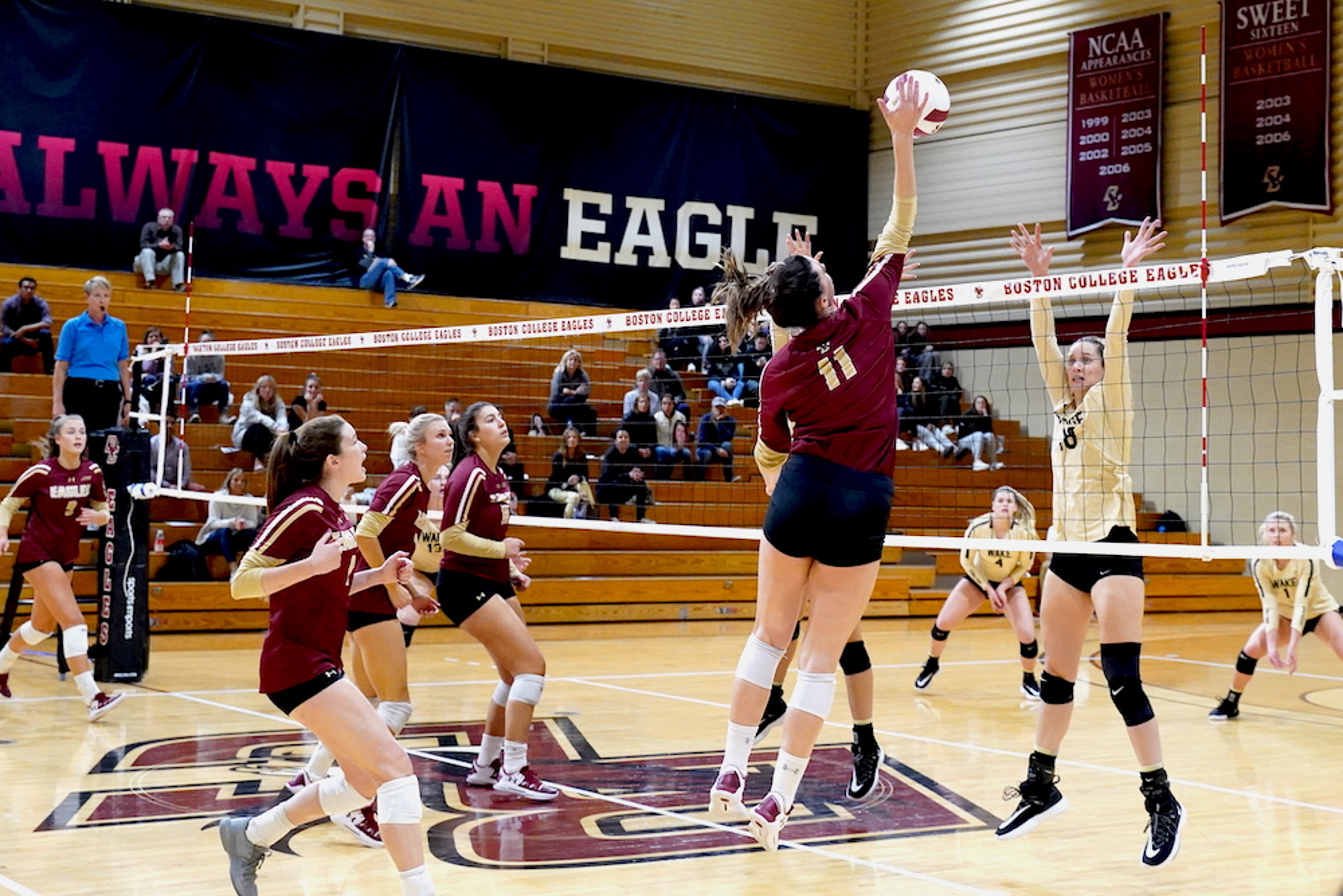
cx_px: 672
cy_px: 448
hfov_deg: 44.5
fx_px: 1642
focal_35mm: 44
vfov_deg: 30.5
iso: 10000
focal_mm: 44
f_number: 4
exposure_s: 1/1250
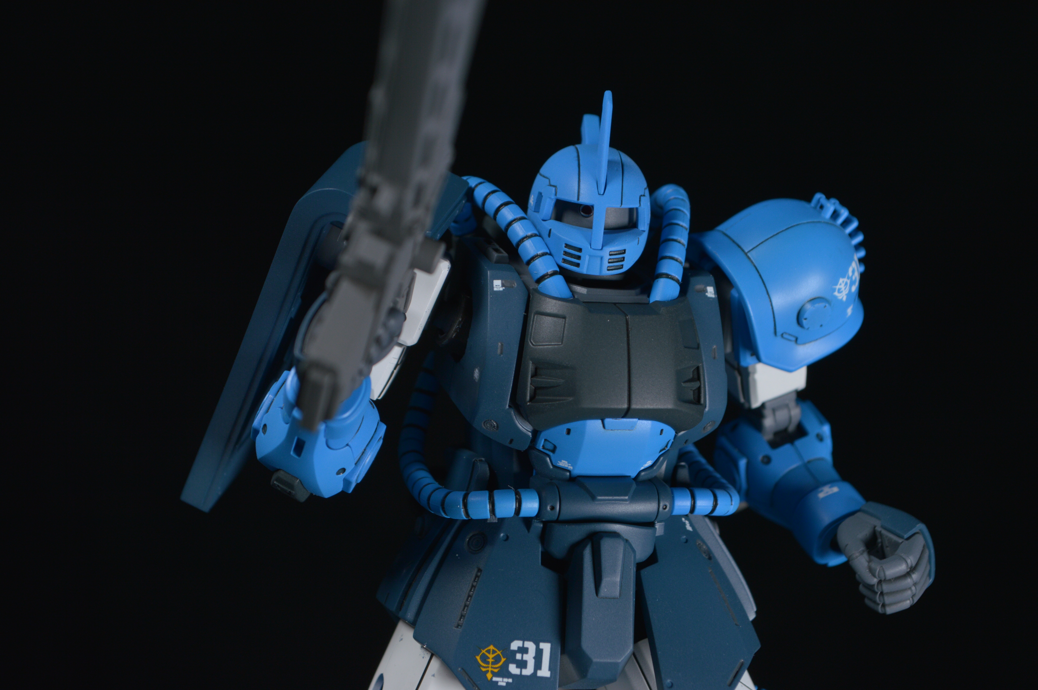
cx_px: 519
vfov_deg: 16.5
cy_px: 345
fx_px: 2377
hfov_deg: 24.6
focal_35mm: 82
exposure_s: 1/6
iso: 200
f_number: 8
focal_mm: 55
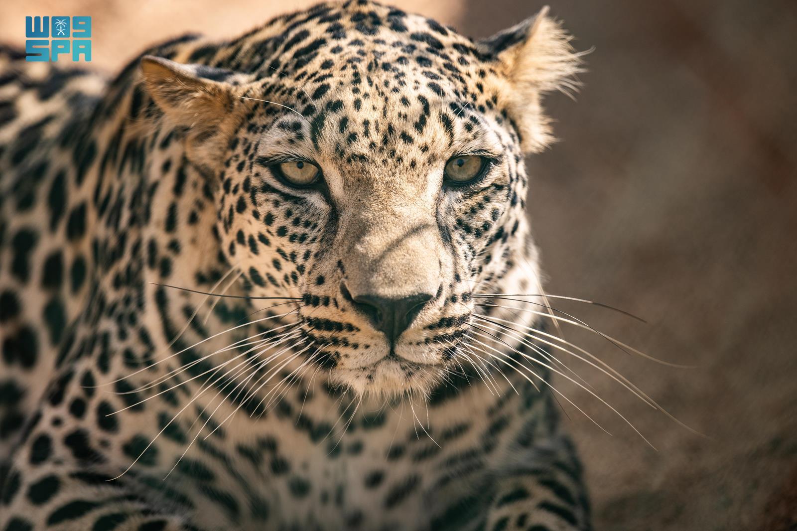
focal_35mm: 500
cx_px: 398
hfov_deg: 4.1
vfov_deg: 2.7
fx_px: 11066
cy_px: 266
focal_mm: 500
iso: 160
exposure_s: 1/800
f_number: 4
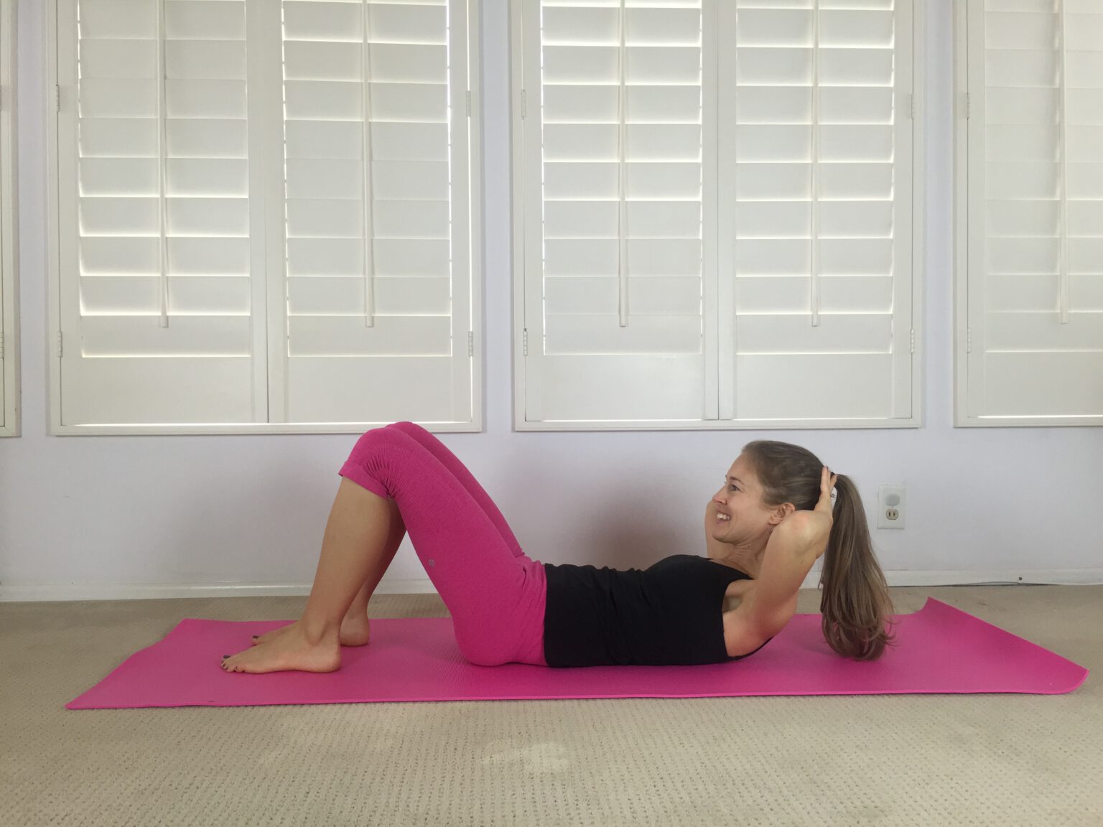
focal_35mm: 29
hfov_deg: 61.7
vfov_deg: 48.2
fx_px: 924
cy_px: 414
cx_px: 552
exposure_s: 1/30
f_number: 2.2
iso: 64
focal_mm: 4.15
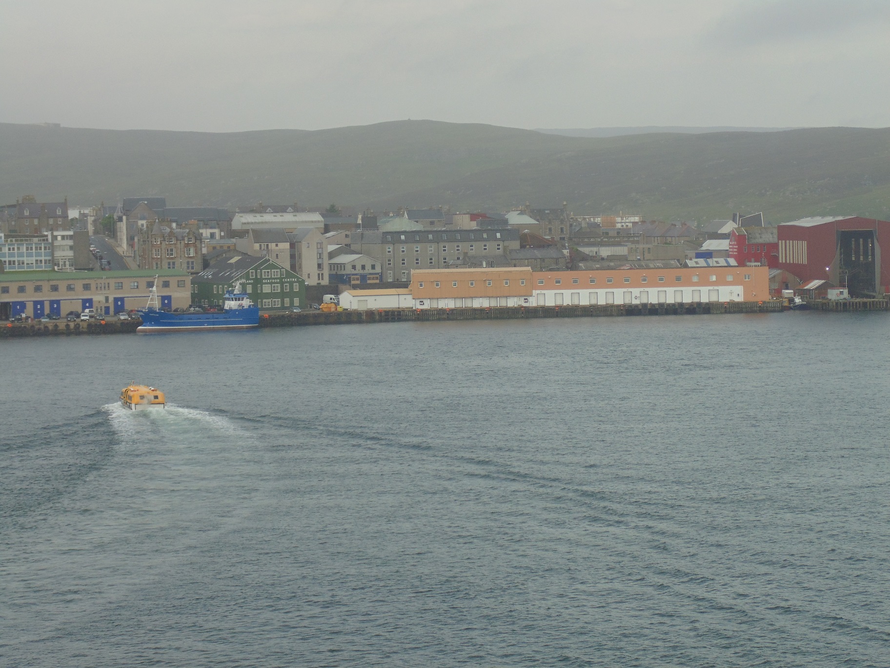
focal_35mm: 98
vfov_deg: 15.1
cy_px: 334
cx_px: 445
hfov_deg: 20.0
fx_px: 2520
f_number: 4.6
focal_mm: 17.5
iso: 80
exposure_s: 1/160
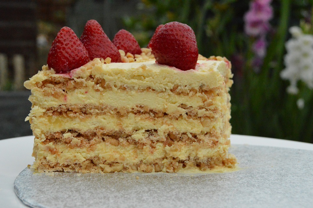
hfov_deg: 27.0
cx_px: 156
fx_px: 651
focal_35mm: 75
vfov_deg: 18.1
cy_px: 104
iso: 6400
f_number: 9
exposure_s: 1/500
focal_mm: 50
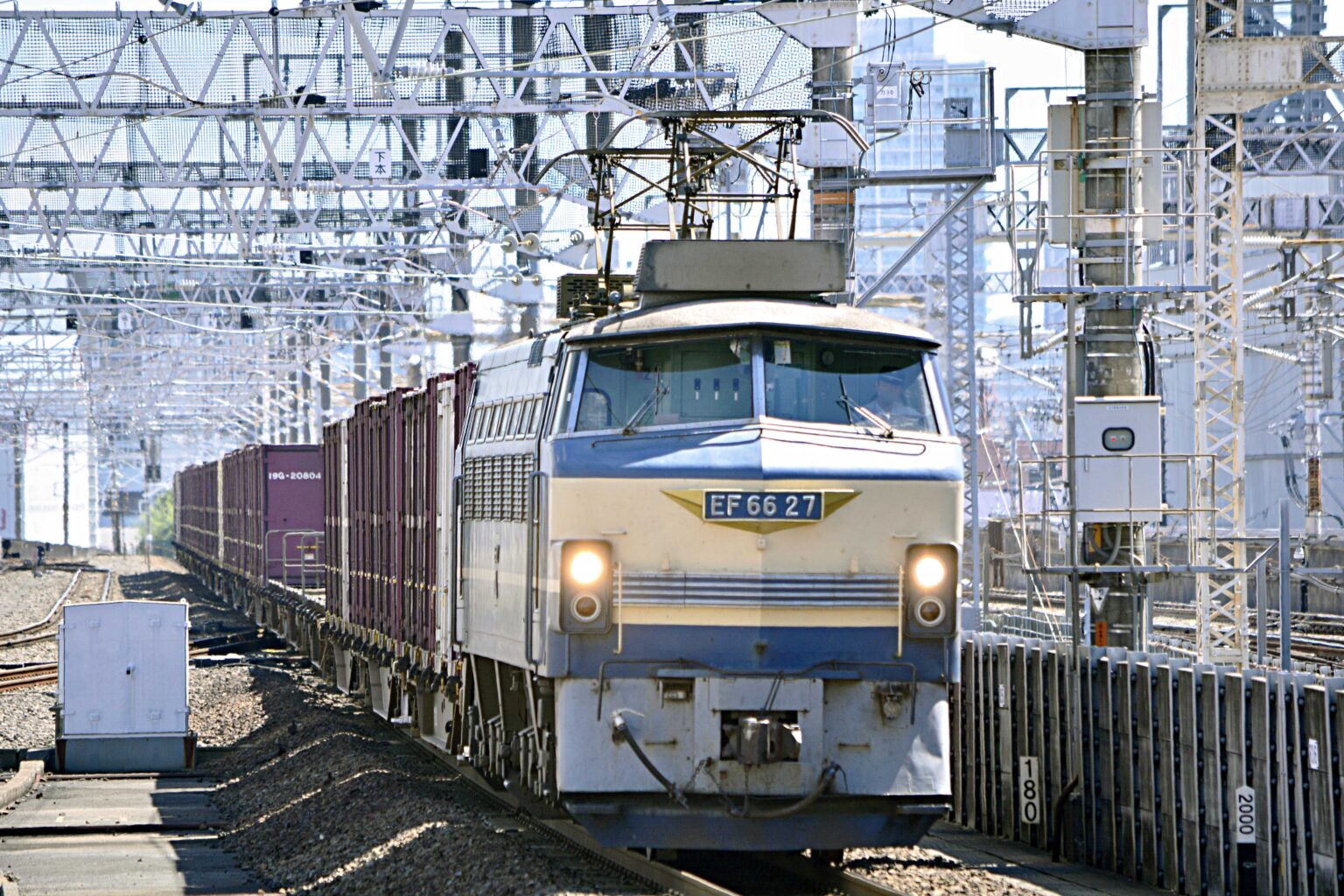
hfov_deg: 6.2
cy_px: 448
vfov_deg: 4.2
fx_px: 12319
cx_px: 672
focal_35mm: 330
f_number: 5.3
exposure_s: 1/640
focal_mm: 220
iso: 320
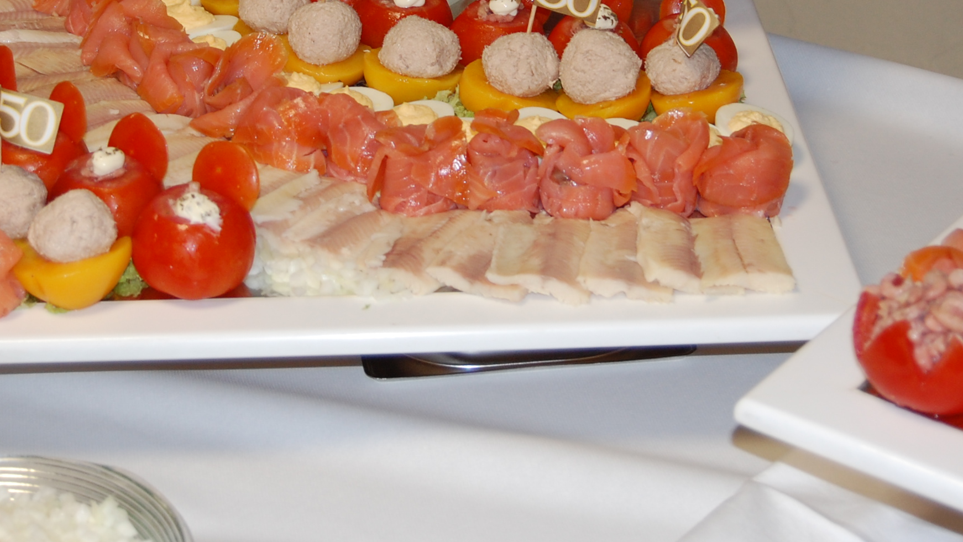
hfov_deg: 20.7
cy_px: 44
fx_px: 2630
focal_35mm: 103
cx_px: 357
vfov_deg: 11.7
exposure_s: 1/60
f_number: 4.8
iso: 400
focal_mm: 38
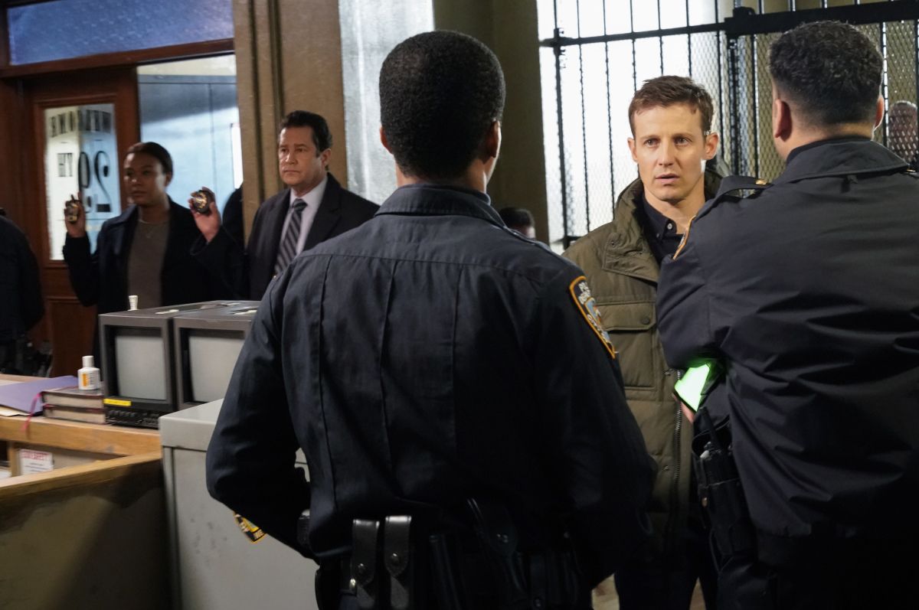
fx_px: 1555
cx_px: 460
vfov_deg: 22.2
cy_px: 305
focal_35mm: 61
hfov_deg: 32.9
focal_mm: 61
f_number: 8
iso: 8000
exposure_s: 1/25
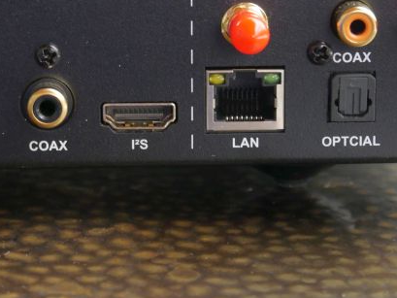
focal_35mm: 180
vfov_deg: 8.3
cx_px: 103
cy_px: 113
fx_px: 2065
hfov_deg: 11.0
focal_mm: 46
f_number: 4.9
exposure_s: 1/100
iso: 800
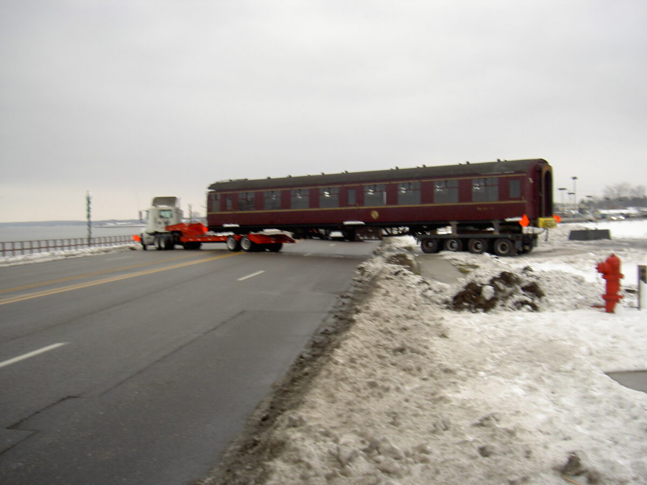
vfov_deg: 36.8
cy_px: 242
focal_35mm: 39
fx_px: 729
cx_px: 324
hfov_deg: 47.9
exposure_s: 1/40
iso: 100
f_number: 2.8
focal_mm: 8
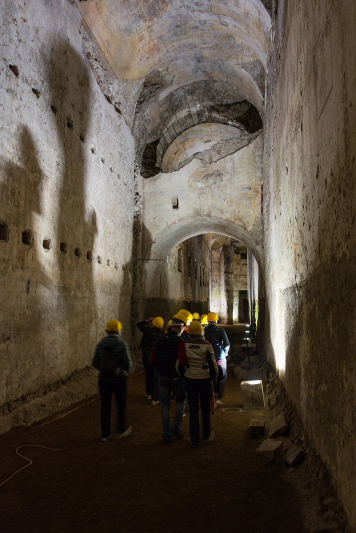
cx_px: 178
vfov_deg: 65.5
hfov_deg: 46.4
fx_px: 415
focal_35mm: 28
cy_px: 266
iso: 1600
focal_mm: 28
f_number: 6.3
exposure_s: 1/6
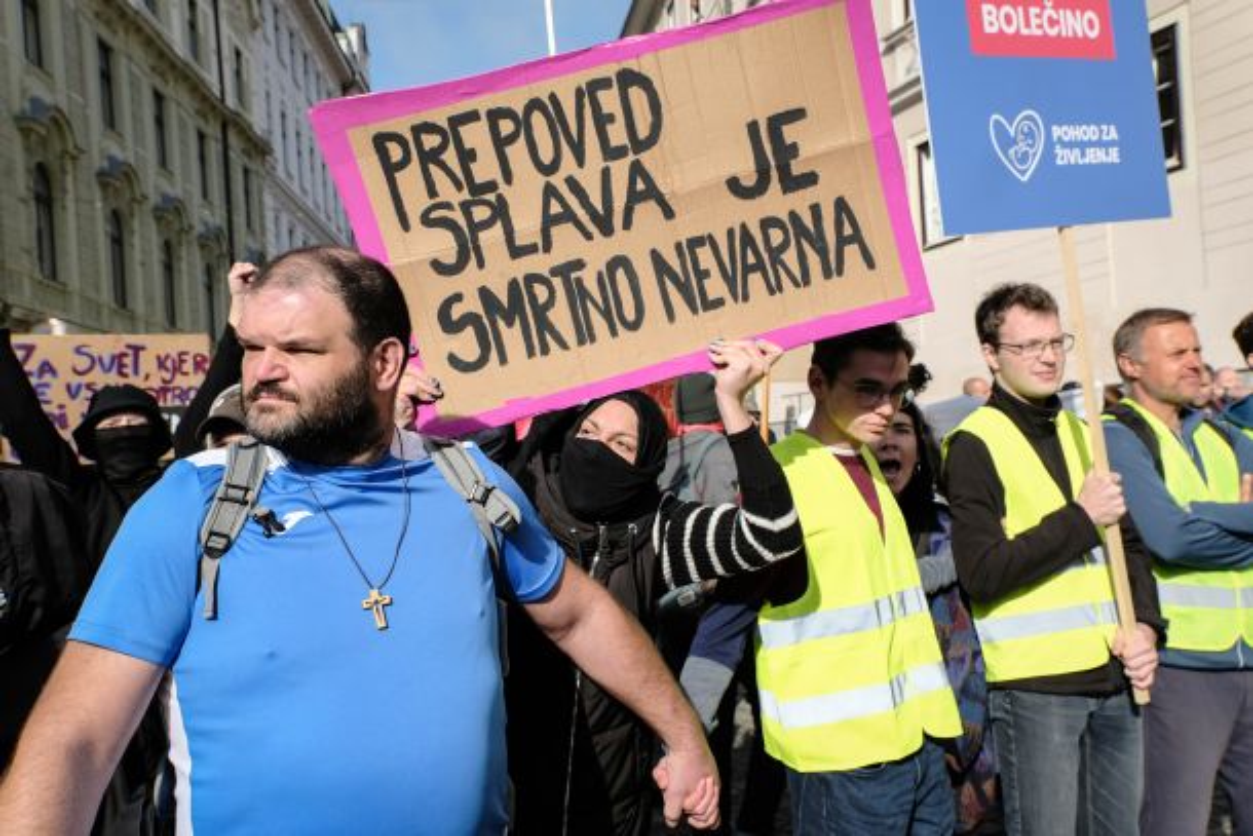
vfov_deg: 43.6
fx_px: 1044
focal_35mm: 30
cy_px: 418
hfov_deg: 61.9
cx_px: 626
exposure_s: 1/1600
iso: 500
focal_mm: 20
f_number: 5.6
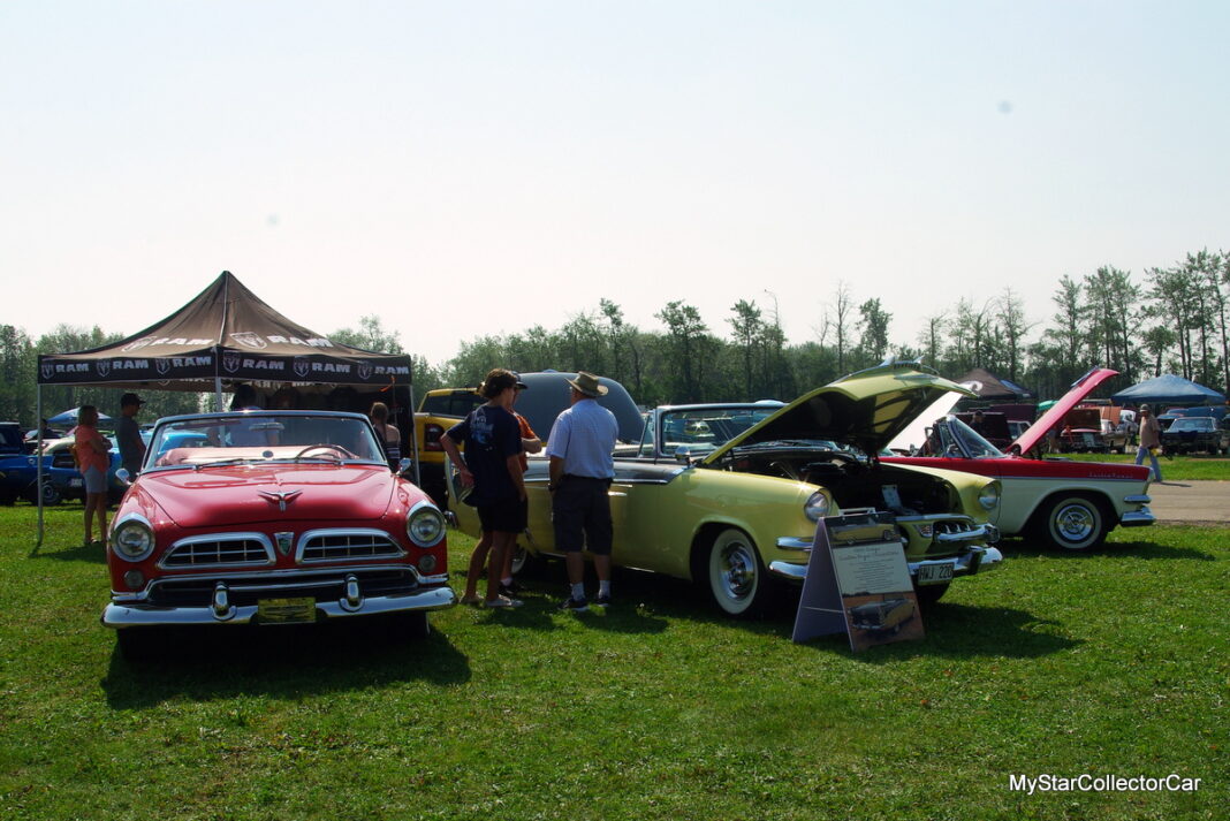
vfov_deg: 42.4
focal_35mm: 31
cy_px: 410
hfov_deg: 60.3
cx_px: 615
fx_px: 1060
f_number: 11
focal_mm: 21
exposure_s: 1/180
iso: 100
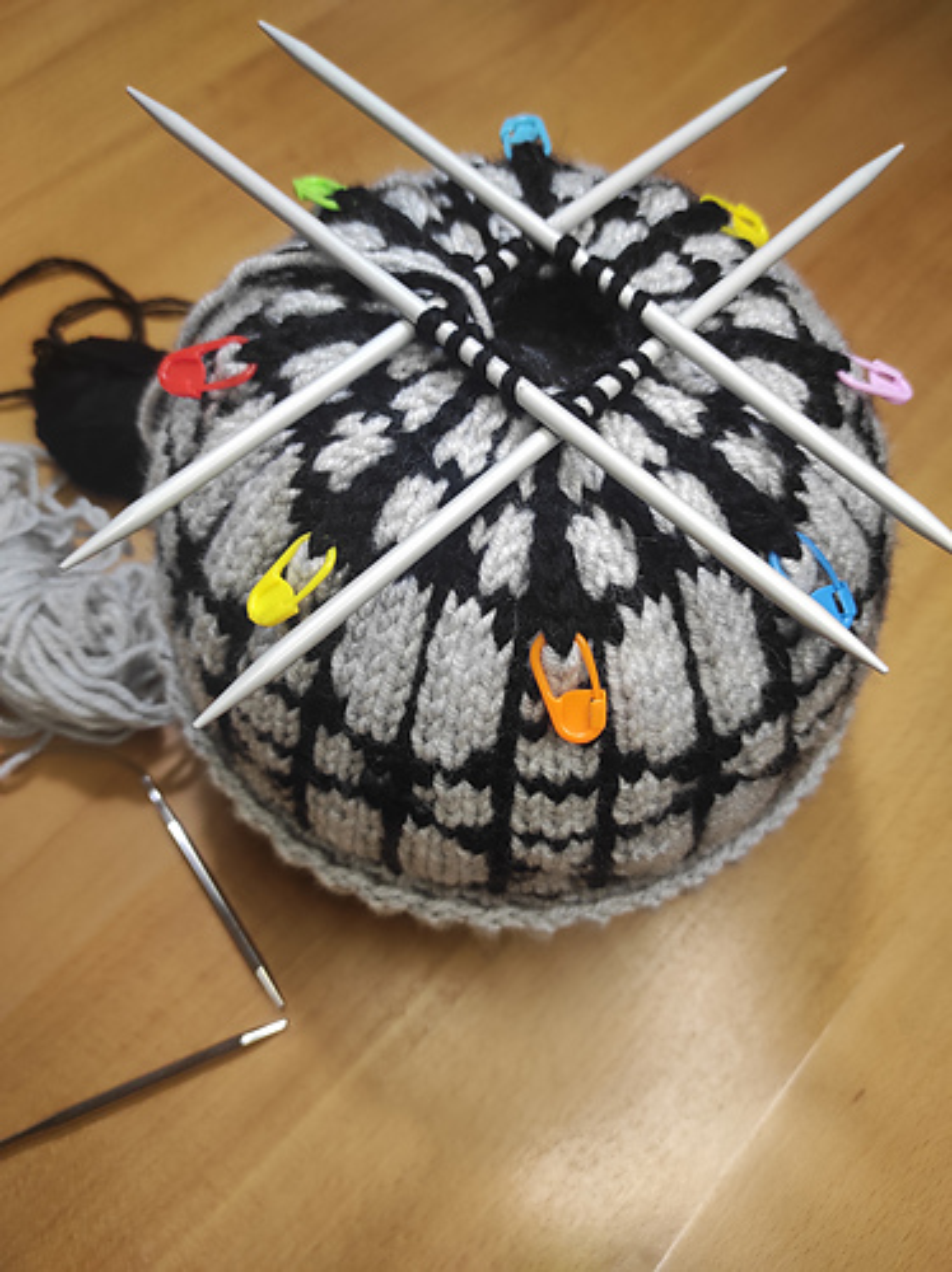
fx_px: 918
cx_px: 476
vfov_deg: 69.4
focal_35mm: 25
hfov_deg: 54.8
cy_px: 636
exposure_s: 1/50
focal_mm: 5.43
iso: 440
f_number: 1.89
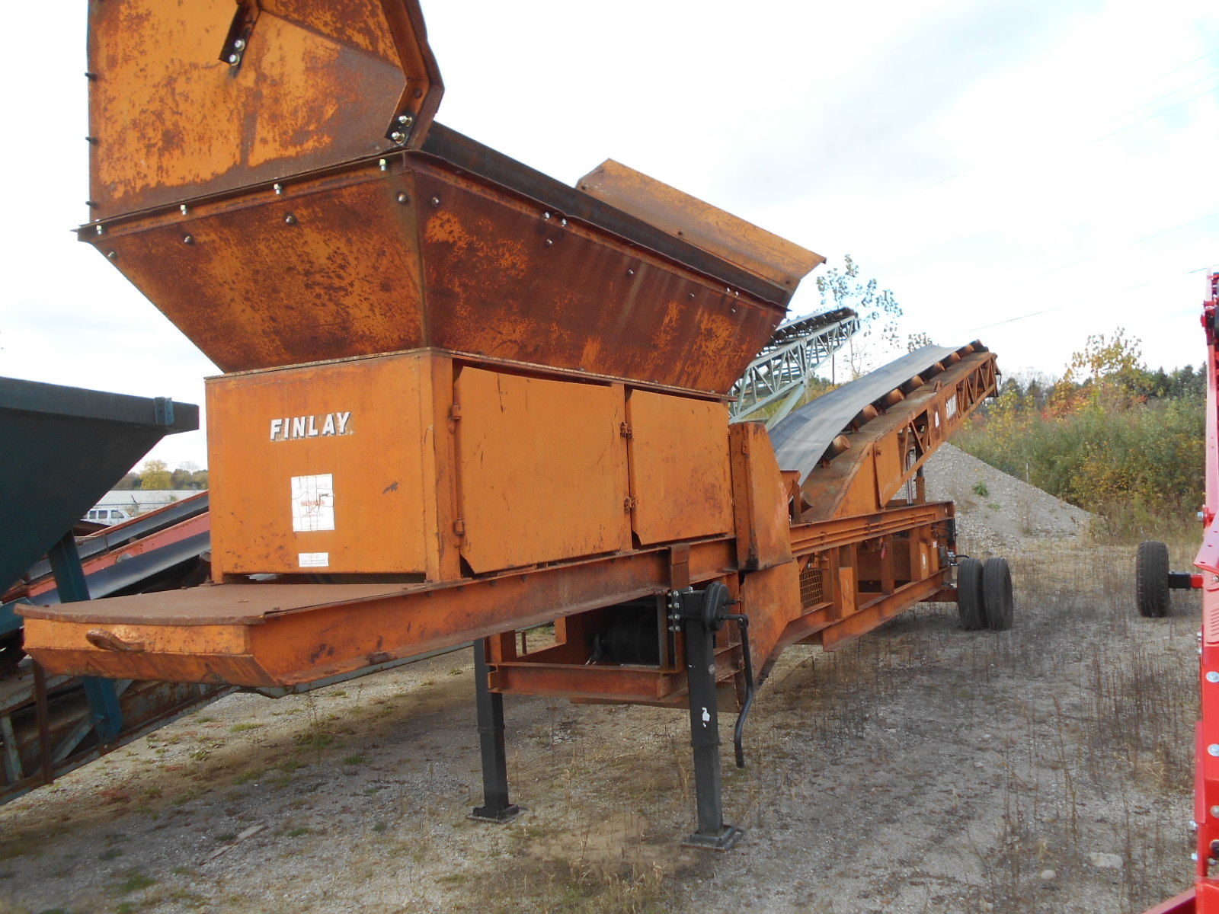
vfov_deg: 49.7
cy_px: 457
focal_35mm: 28
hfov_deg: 63.4
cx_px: 610
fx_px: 986
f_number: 3.4
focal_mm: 5.1
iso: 80
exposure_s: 1/250
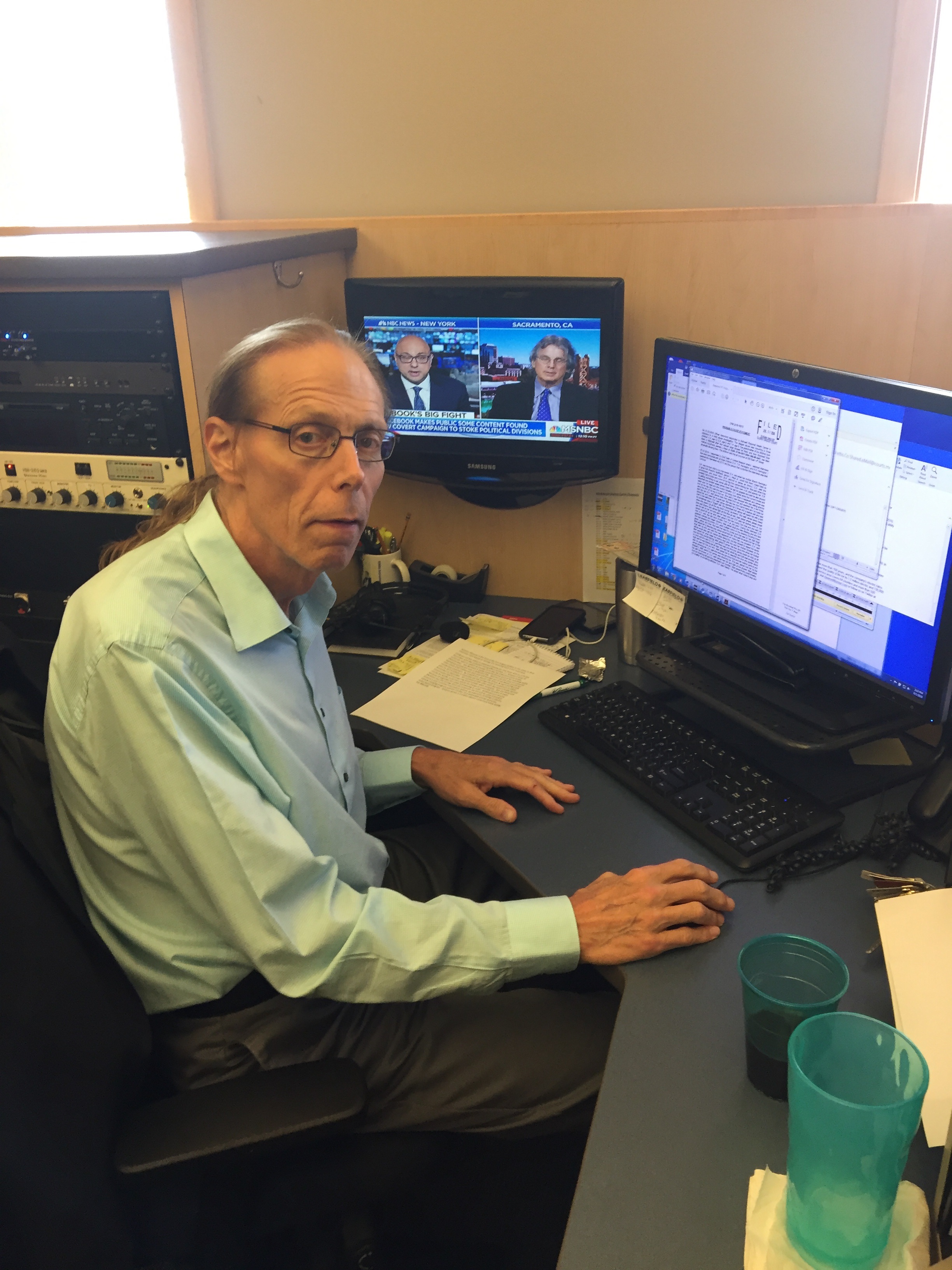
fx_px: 1063
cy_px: 635
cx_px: 476
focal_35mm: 29
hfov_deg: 48.2
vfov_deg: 61.7
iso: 80
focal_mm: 4.15
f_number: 2.2
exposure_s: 1/30
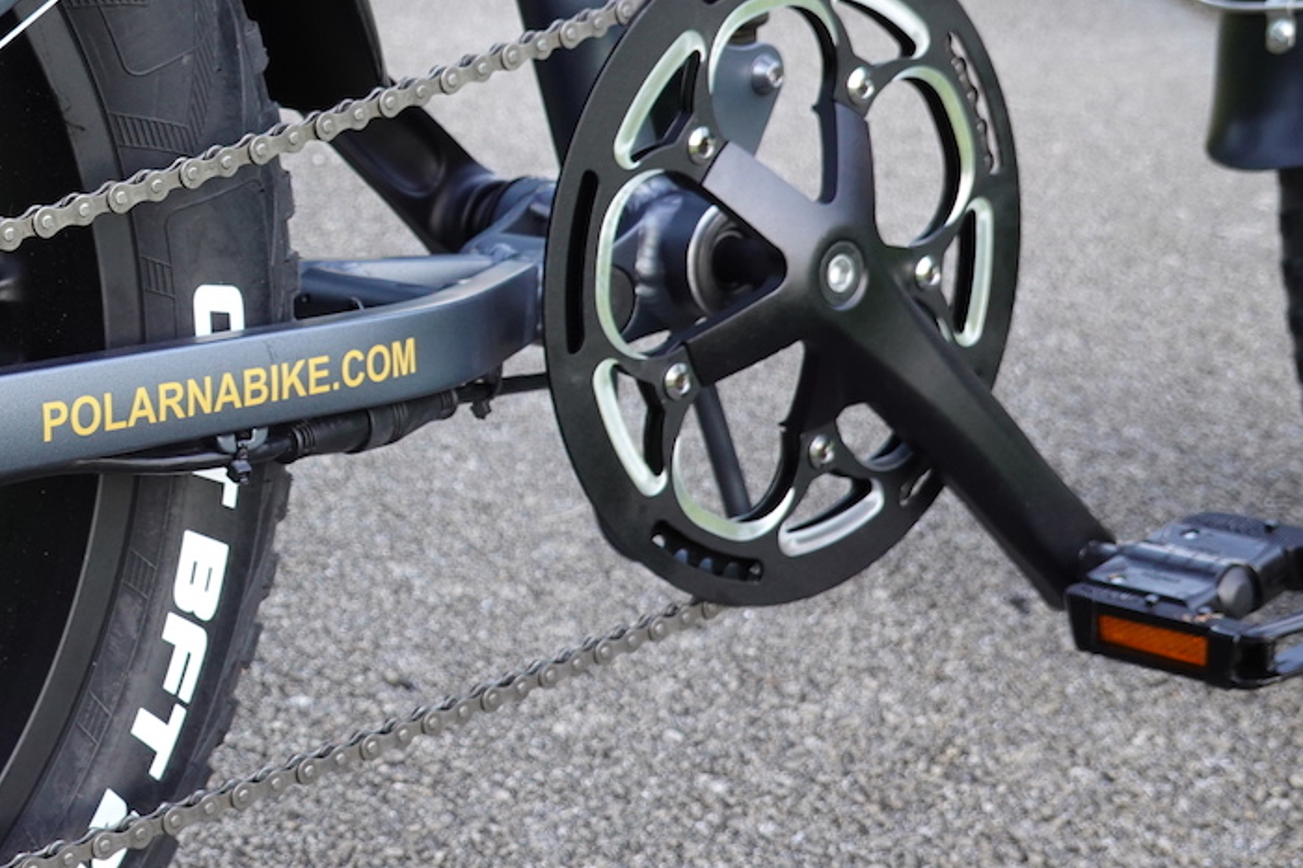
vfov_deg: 17.9
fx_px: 2749
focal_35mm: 76
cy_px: 364
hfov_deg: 25.6
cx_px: 60
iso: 200
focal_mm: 14.12
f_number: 3.5
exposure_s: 1/40
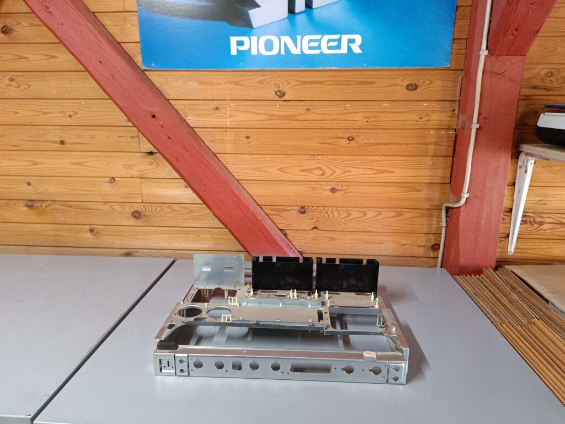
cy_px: 212
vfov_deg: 56.8
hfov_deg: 71.6
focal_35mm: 24
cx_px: 282
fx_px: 392
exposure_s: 1/25
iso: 669
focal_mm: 5.59
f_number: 1.88
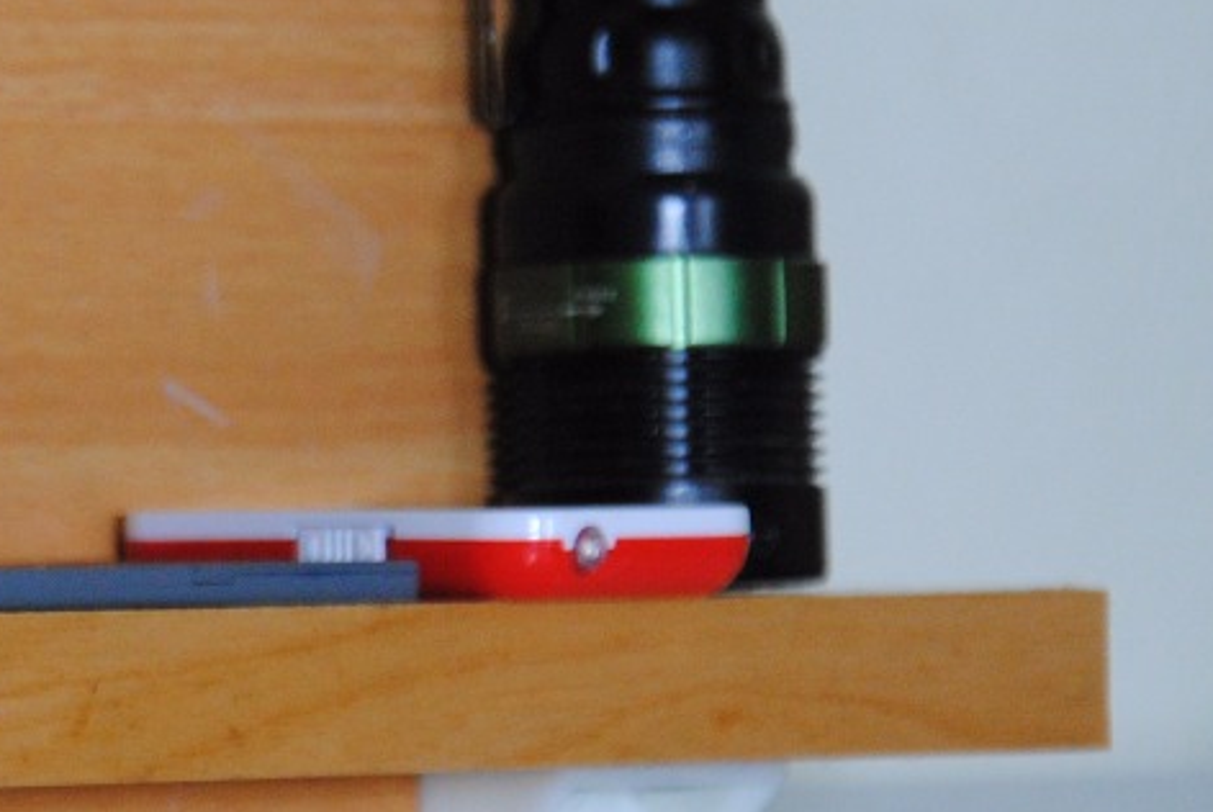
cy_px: 334
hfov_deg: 5.0
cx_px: -556
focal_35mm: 410
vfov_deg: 3.4
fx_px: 13832
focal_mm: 80
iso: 500
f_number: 5.3
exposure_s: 1/125
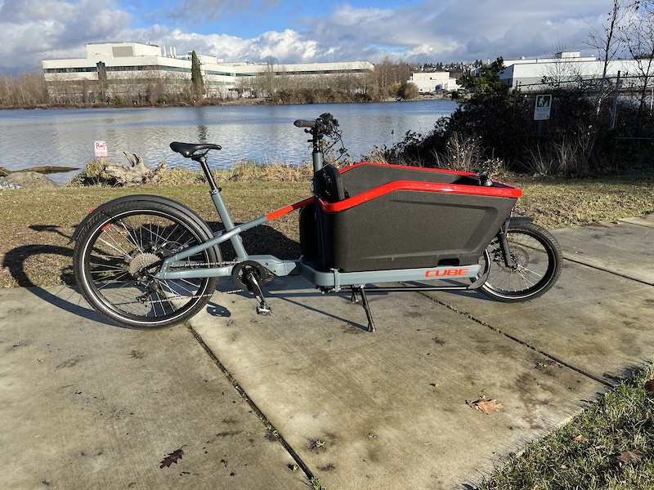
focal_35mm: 26
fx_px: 491
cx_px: 327
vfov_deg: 53.1
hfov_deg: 67.3
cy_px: 245
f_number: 1.5
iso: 50
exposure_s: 1/2695
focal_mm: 5.7
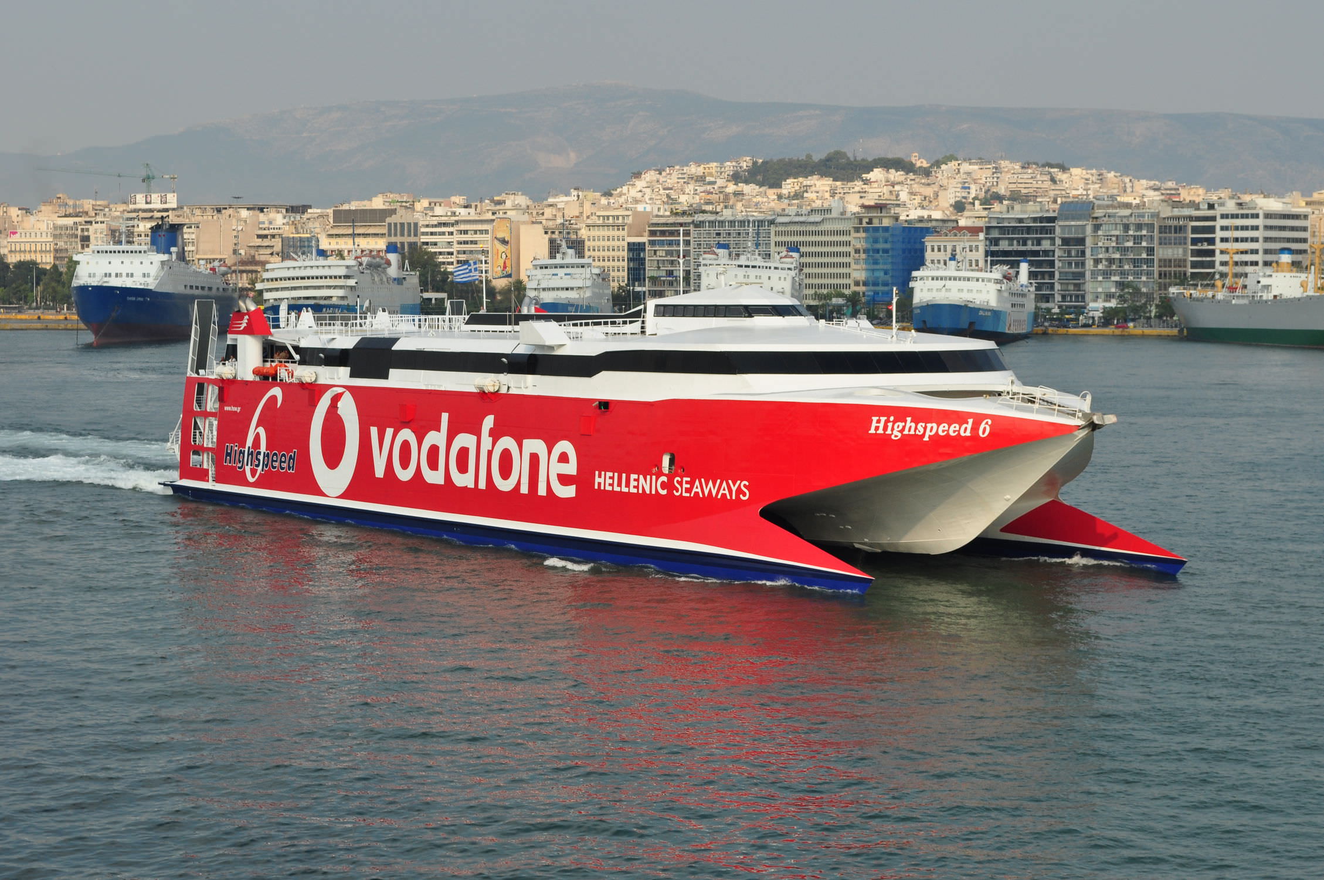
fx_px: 3031
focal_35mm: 82
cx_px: 662
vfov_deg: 16.5
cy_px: 440
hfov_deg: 24.6
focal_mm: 55
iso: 250
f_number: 10
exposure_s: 1/400
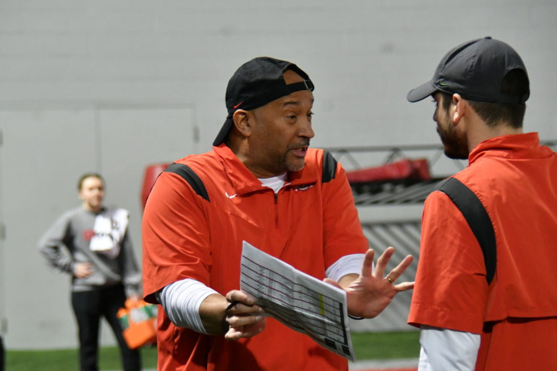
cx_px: 246
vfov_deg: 5.7
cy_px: 201
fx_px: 3738
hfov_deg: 8.5
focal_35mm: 242
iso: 5000
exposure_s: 1/250
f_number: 5.6
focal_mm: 135
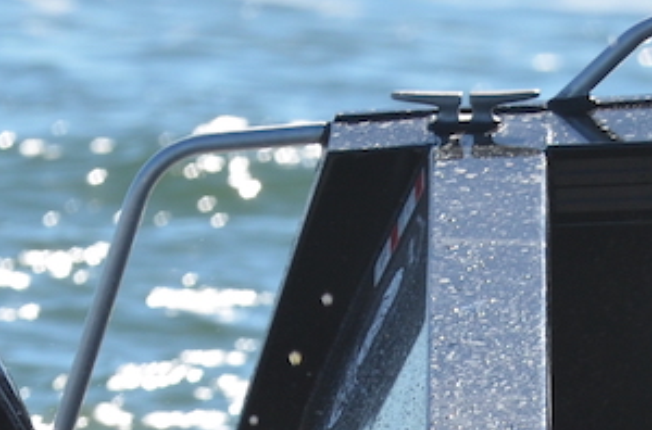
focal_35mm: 1282
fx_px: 23145
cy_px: 821
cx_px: 376
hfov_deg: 1.6
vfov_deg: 1.1
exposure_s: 1/1250
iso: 250
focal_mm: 200
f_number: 5
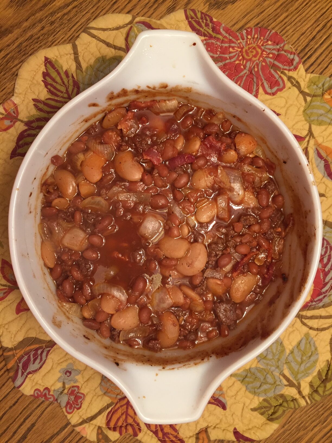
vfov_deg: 61.7
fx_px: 371
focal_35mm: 29
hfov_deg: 48.2
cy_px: 222
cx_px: 166
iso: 125
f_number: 2.2
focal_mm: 4.15
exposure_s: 1/30
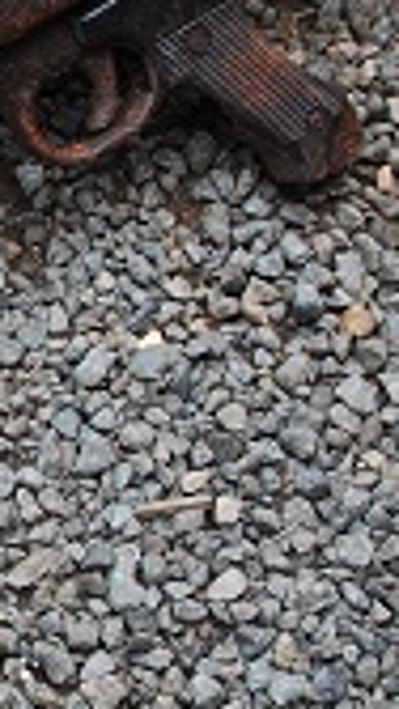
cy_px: 350
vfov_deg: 17.3
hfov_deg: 8.8
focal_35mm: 124
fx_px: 2331
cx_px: -598
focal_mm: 22
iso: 180
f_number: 5.6
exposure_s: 1/125
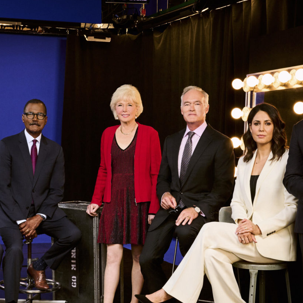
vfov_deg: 22.5
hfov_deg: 22.8
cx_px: 145
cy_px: 237
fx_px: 753
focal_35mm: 76
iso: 2000
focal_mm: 36
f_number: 8
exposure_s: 1/160
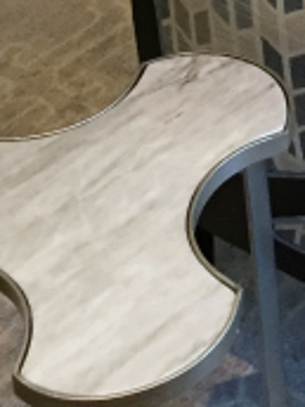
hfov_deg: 10.6
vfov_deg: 13.3
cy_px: -293
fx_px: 1586
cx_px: 471
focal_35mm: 135
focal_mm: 4.15
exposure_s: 1/30
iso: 200
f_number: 2.2
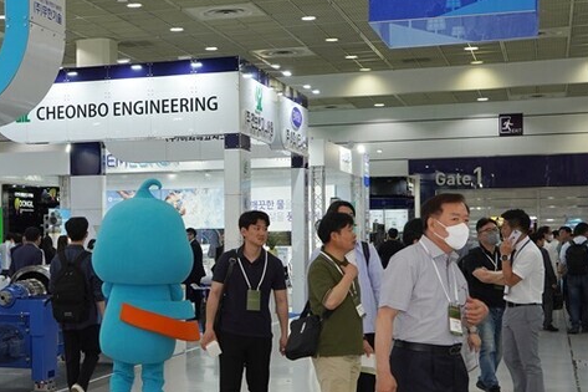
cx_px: 55
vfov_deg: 19.4
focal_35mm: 70
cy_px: 240
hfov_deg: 27.8
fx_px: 1143
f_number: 4
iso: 400
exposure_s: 1/160
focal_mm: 23
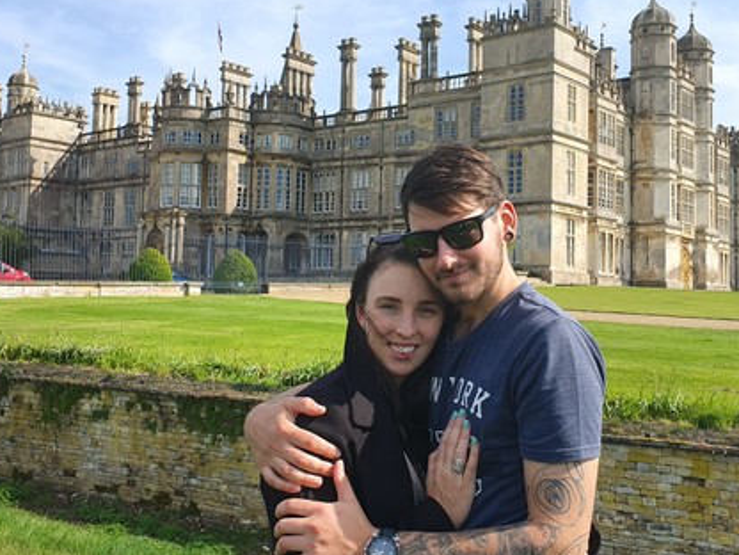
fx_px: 854
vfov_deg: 35.9
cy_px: 249
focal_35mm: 40
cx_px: 457
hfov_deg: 46.4
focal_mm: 4.32
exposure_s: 1/966
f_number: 2.4
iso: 50
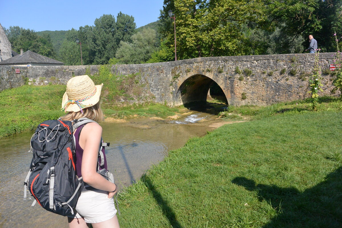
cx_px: 171
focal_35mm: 27
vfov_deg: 47.9
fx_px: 256
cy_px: 114
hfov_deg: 67.4
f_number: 5
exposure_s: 1/1000
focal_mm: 10
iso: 160
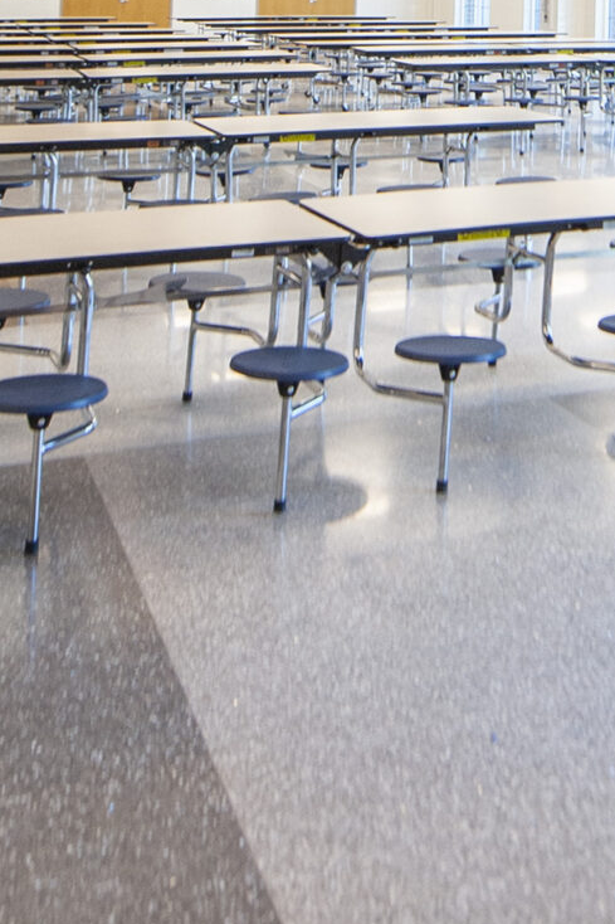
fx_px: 1410
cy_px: -216
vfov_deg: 30.2
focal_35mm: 55
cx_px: 584
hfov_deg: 23.8
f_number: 3.5
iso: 800
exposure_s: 1/160
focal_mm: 14
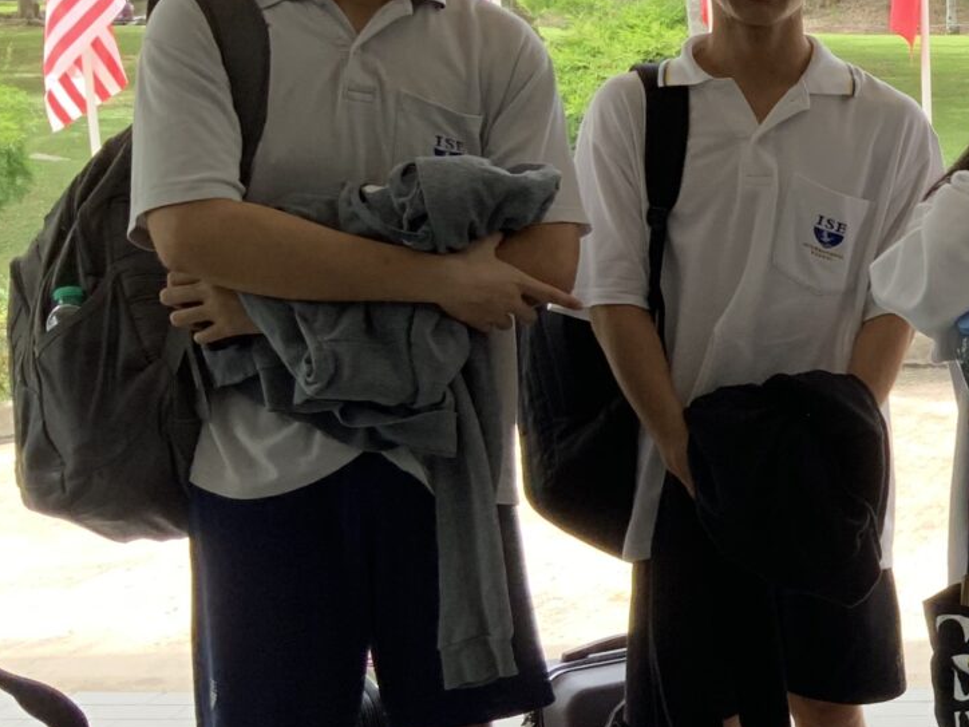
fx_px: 2295
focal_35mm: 82
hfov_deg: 21.1
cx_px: 1345
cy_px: 445
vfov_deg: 18.0
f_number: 1.8
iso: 16
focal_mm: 3
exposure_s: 1/164
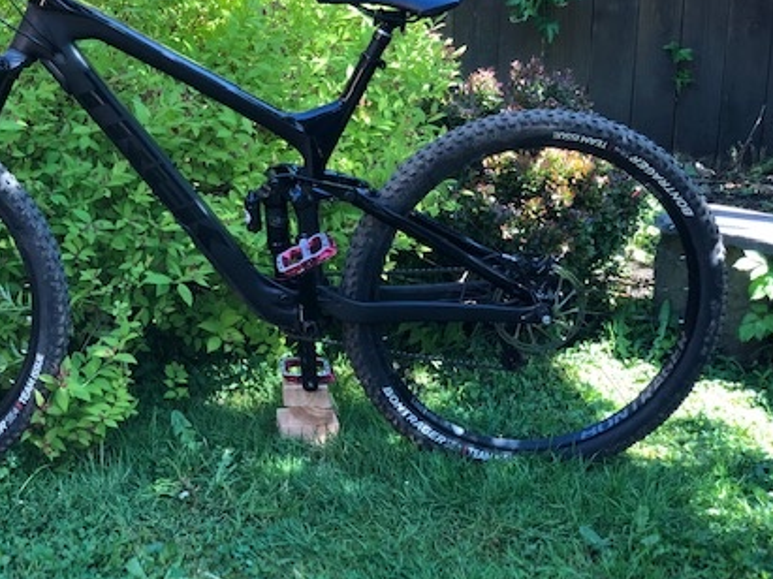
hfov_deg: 23.9
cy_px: 165
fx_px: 1808
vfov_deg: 18.1
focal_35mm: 81
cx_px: 218
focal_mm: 6
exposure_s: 1/60
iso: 20
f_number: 2.4
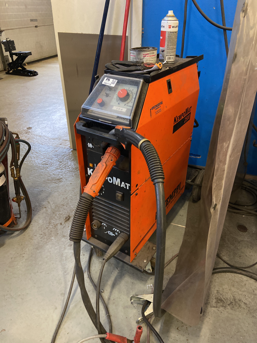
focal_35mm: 26
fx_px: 257
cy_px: 172
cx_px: 128
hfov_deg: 53.1
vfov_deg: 67.3
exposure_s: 1/33
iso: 400
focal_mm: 4.25
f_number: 1.8
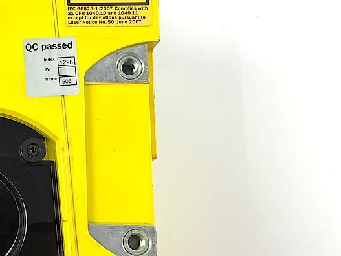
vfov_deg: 21.0
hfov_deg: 26.4
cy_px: 119
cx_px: 4
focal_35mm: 70
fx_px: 689
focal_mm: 3.3
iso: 80
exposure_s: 1/50
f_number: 2.4
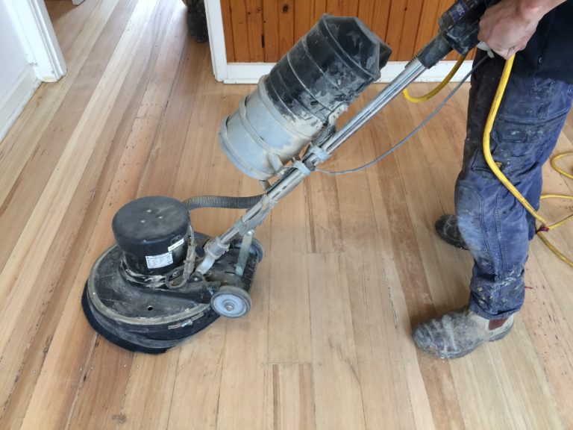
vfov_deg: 48.2
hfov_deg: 61.7
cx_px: 286
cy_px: 215
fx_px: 480
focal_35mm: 29
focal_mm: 4.15
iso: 50
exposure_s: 1/33
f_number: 2.2
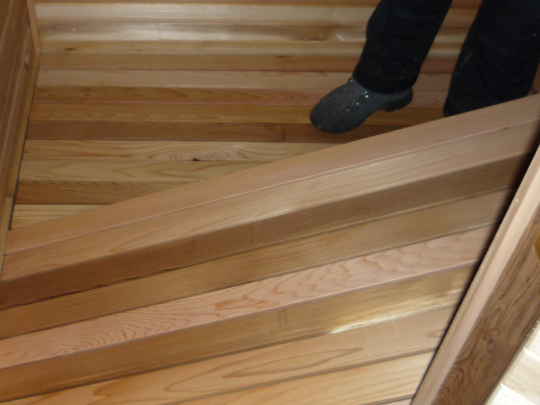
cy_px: 242
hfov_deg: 38.8
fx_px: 764
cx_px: 224
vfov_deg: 29.6
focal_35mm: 49
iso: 125
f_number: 4
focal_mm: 5.2
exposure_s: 1/30
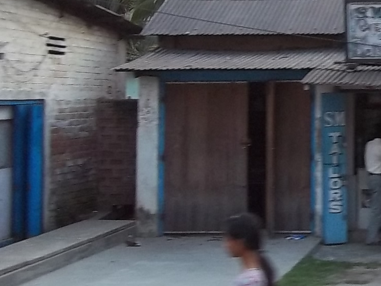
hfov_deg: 20.1
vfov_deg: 16.7
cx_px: 513
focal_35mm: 88
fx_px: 969
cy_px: 82
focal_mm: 5.7
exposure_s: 1/125
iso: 155
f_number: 2.9
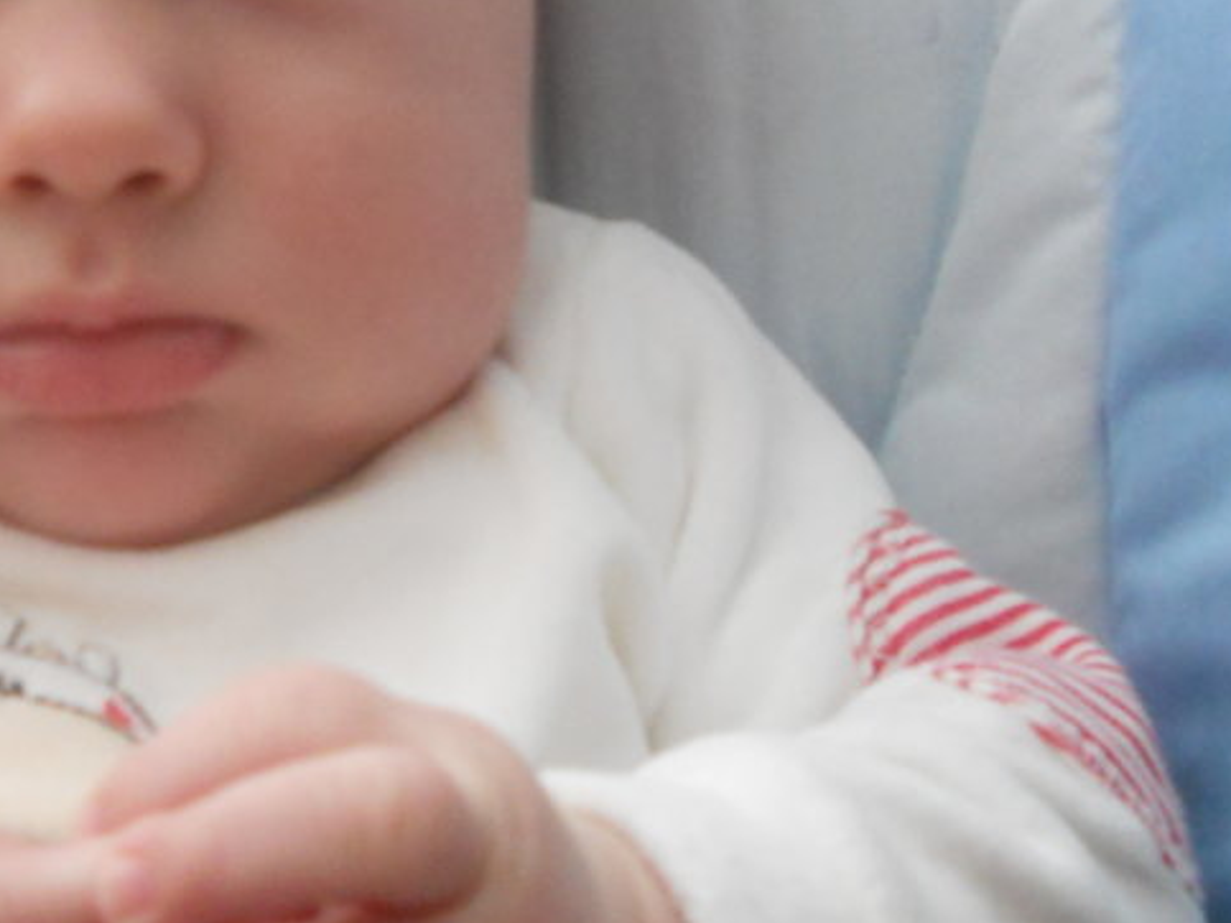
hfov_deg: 22.1
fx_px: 3093
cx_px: 184
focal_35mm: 87
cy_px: 196
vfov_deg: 16.8
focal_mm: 6.72
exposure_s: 1/30
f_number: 3.1
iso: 400
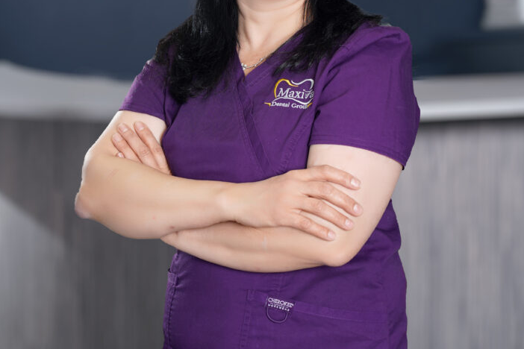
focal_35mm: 105
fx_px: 1528
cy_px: 57
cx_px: 262
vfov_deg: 13.0
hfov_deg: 19.5
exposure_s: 1/125
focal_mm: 64
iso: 100
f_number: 5
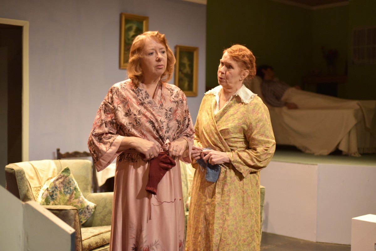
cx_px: 188
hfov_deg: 39.6
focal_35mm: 50
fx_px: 522
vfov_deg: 27.0
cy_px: 126
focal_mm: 50
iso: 1400
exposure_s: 1/100
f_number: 2.2
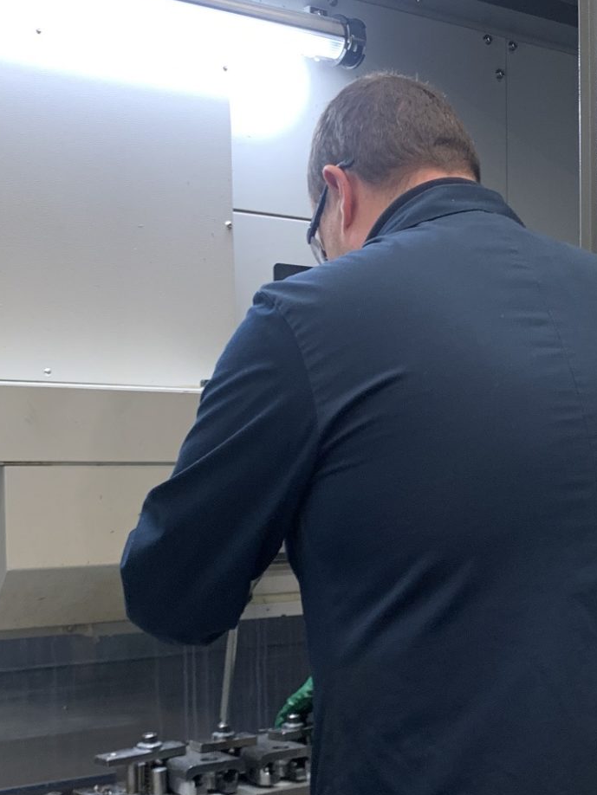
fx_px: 1333
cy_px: 540
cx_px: 436
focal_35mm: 58
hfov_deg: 25.0
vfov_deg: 32.9
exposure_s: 1/121
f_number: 1.8
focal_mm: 4.25
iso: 80
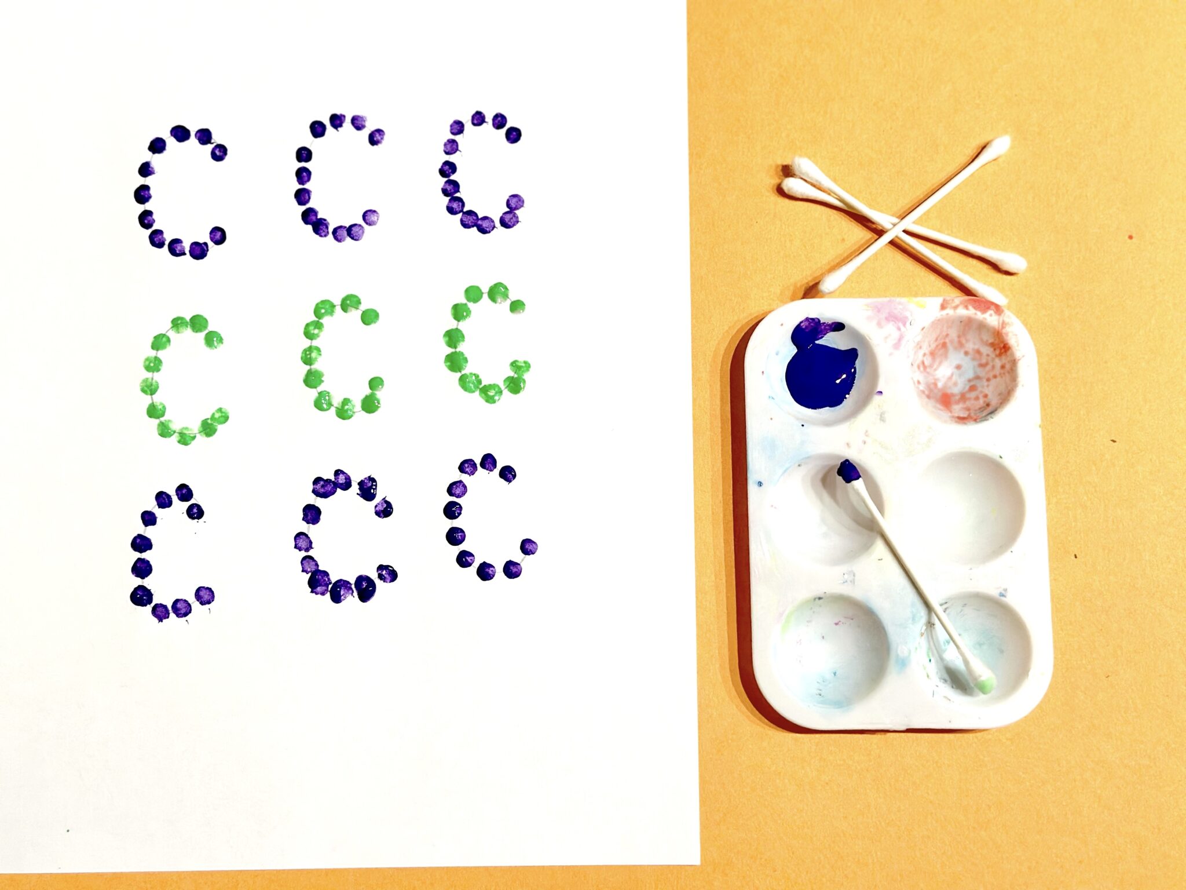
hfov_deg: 39.7
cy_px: 445
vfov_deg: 30.3
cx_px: 593
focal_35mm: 48
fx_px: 1645
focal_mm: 6.86
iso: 320
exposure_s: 1/40
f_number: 1.78
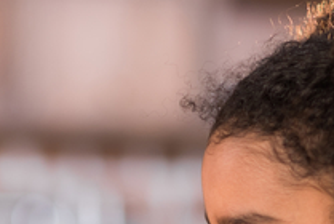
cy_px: 431
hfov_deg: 5.1
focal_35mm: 406
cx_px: -17
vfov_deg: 3.4
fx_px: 3772
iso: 160
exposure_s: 1/200
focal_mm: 85
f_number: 2
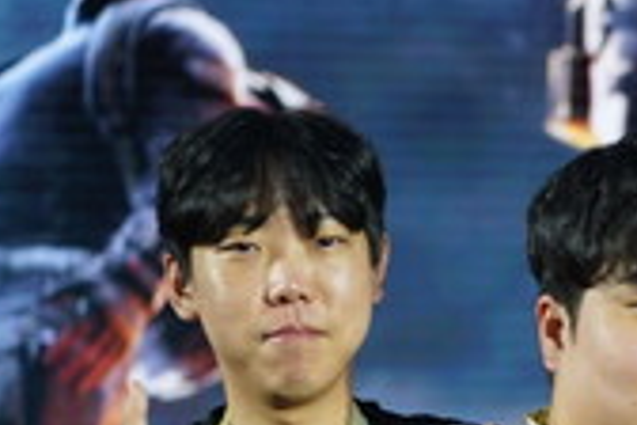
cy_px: 558
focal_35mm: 125
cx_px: 895
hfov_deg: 15.4
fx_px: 2212
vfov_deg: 10.7
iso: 250
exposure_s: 1/200
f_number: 1.8
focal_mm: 35
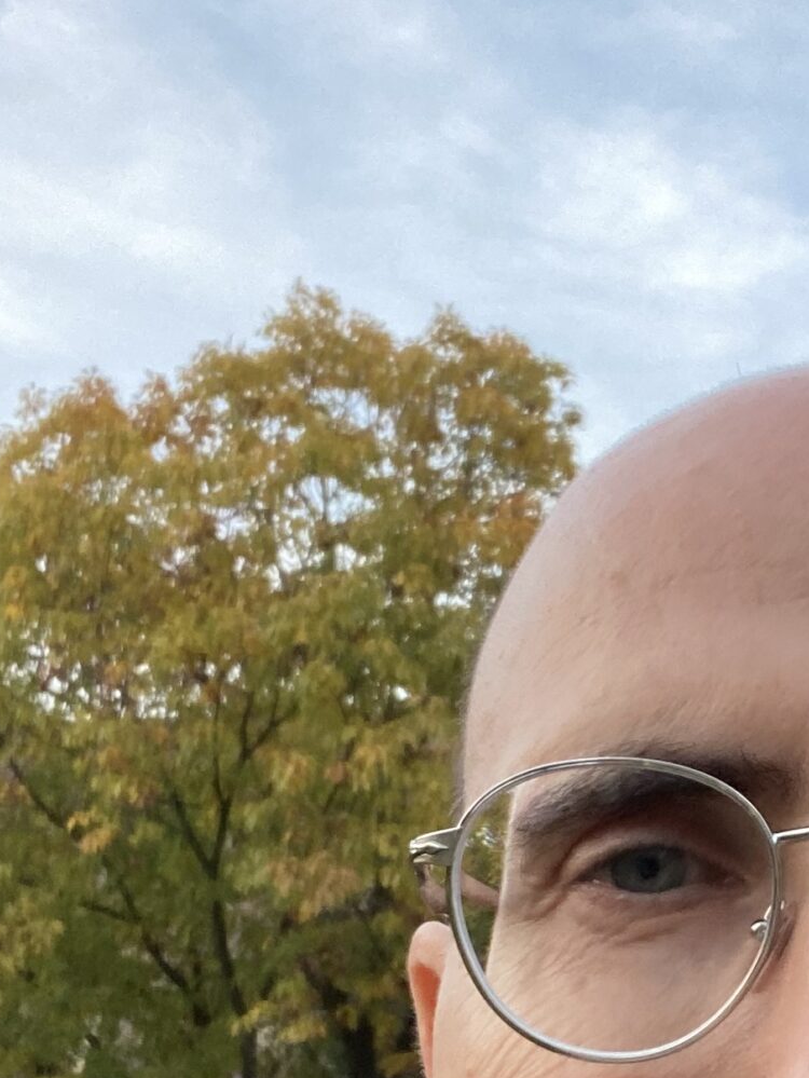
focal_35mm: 82
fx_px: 2554
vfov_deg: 23.7
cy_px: 760
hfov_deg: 17.5
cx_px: 830
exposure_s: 1/60
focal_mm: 2.87
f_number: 2.2
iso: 100
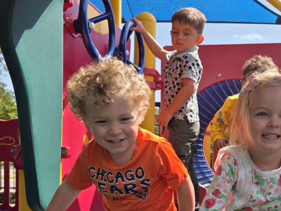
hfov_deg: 38.7
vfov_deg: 29.2
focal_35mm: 48
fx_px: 390
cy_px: 184
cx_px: 209
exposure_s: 1/3891
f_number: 1.7
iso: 80
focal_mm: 6.3
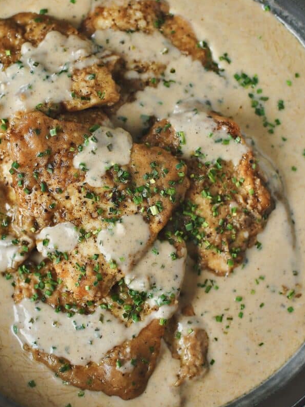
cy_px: 197
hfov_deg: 25.7
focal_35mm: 57
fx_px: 669
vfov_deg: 33.8
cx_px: 154
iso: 800
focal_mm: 35
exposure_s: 1/320
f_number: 2.8
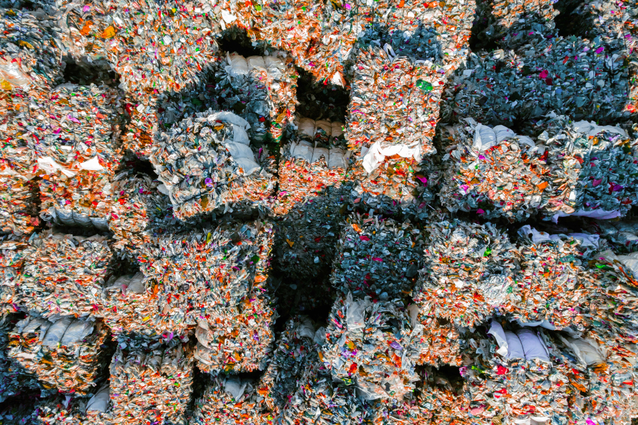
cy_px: 212
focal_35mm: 22
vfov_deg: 57.2
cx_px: 319
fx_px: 390
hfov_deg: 78.6
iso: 100
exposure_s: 1/800
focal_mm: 8.38
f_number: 2.8
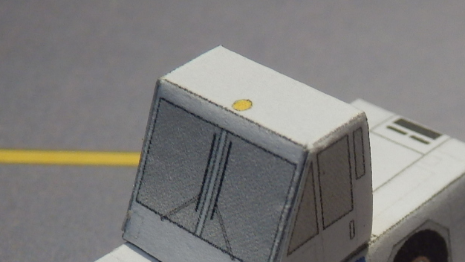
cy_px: 362
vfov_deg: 10.1
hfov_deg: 17.8
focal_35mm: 117
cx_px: 479
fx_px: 1442
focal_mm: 7.4
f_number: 4
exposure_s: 1/40
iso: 125
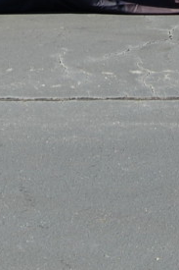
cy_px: -120
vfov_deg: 11.8
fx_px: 1254
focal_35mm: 168
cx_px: 69
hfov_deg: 8.2
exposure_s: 1/200
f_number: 7.1
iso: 200
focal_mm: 22
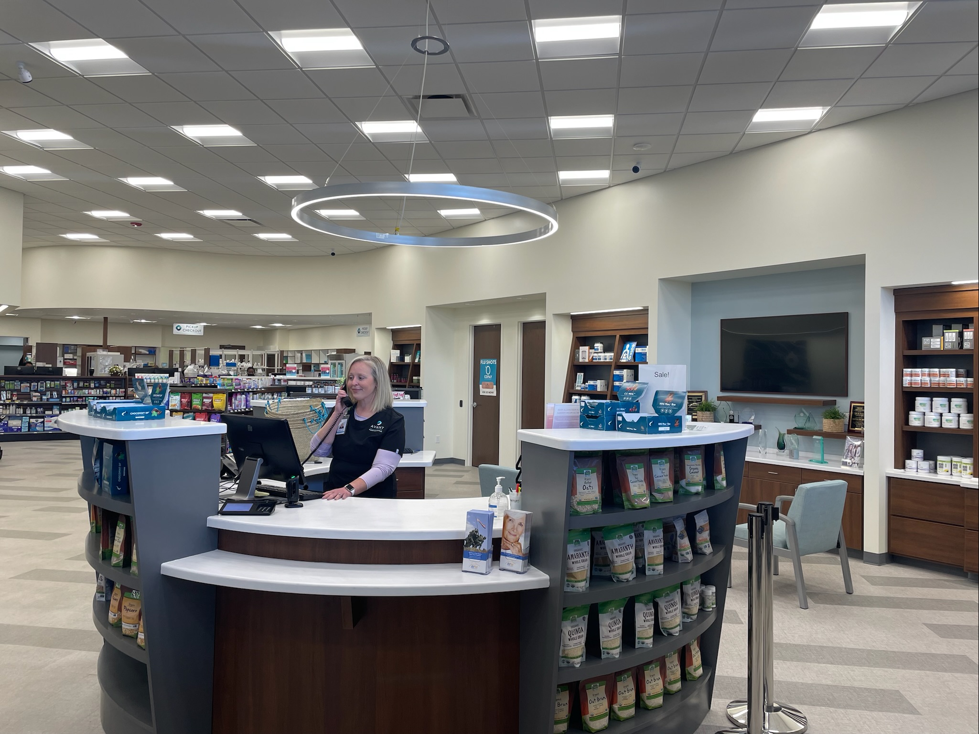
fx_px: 735
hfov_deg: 67.3
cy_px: 367
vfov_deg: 53.0
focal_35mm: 26
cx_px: 490
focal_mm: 4.2
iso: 32
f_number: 1.6
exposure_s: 1/120
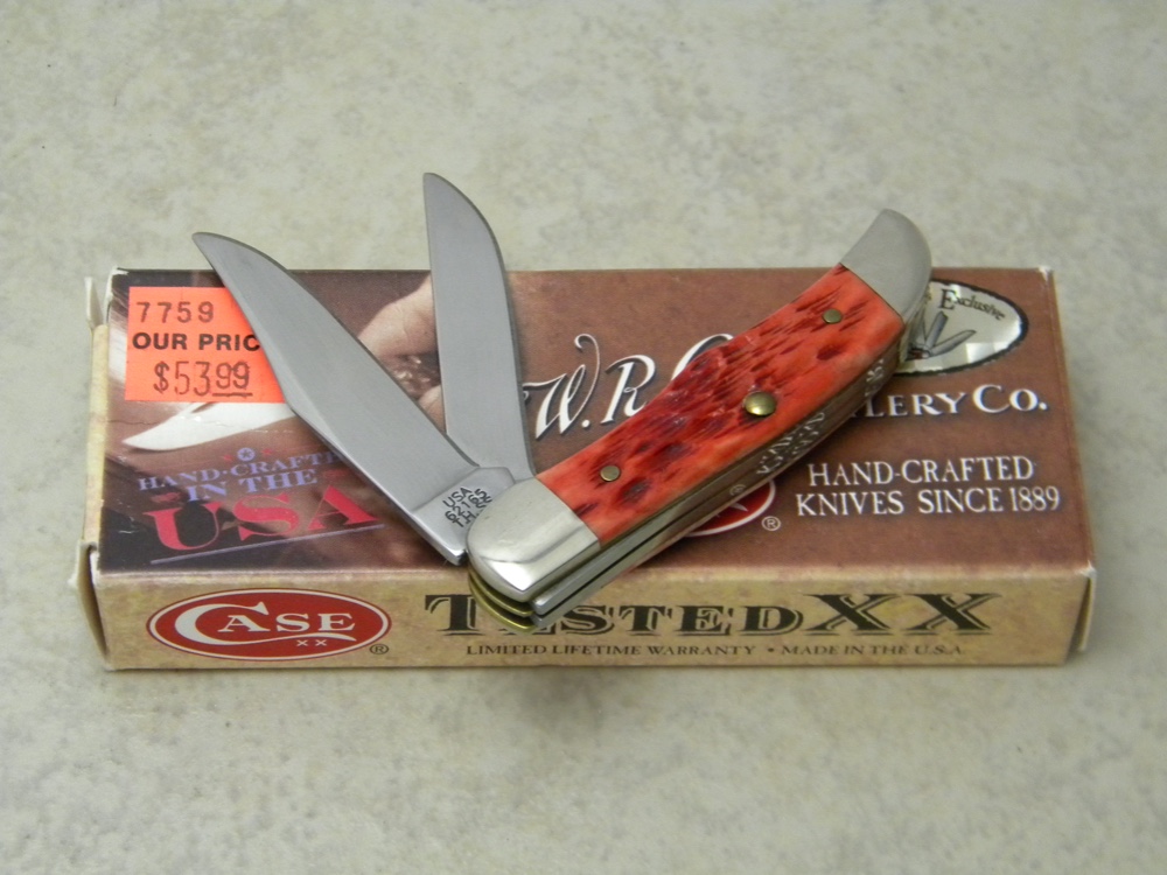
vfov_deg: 17.8
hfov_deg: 23.6
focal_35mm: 83
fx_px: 2798
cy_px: 438
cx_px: 584
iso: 400
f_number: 4.5
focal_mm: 15.1
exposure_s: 1/28.4
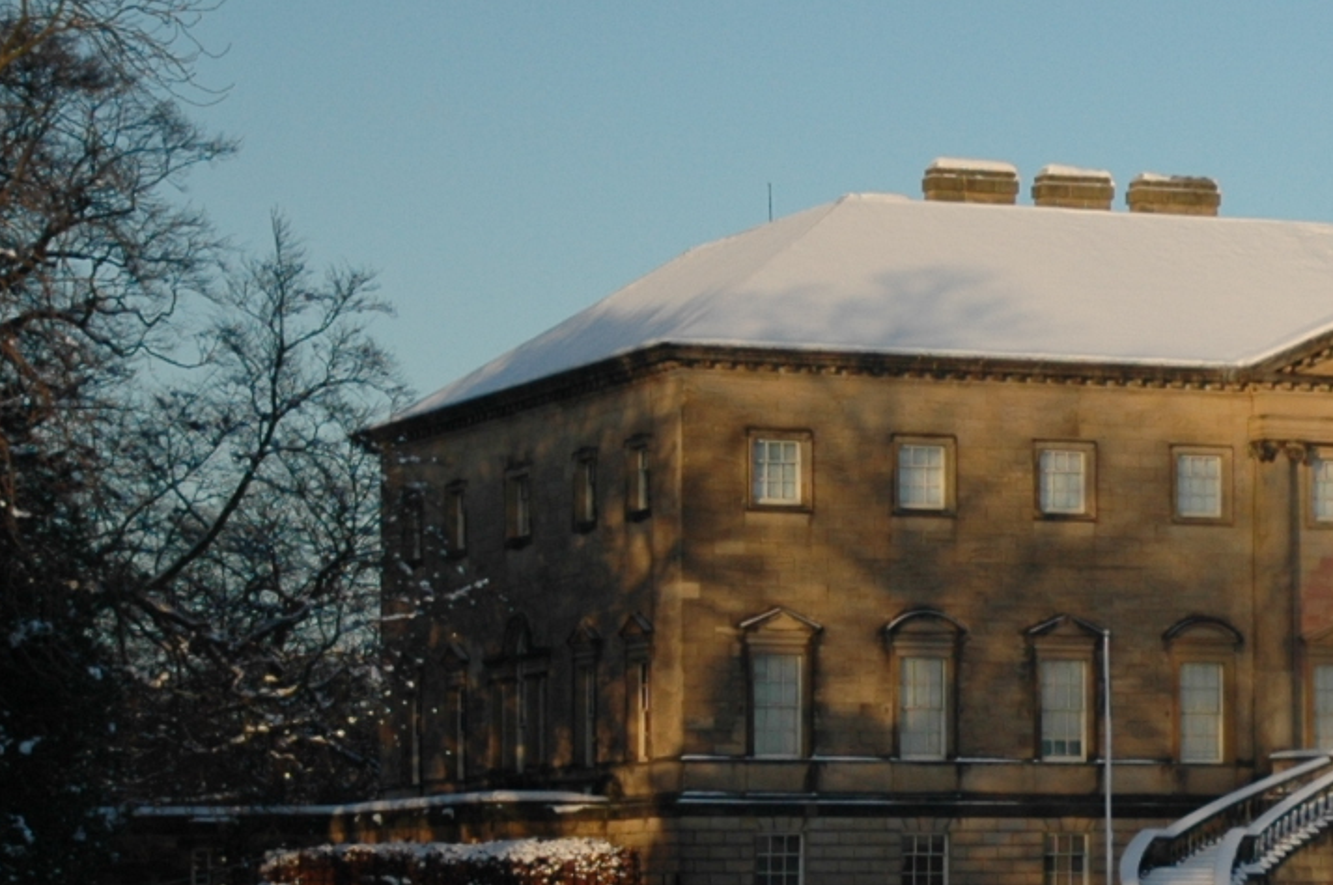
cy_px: 732
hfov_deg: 12.6
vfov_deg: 8.5
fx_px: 5916
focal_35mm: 160
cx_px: 1529
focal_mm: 34
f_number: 4.2
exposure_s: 1/1250
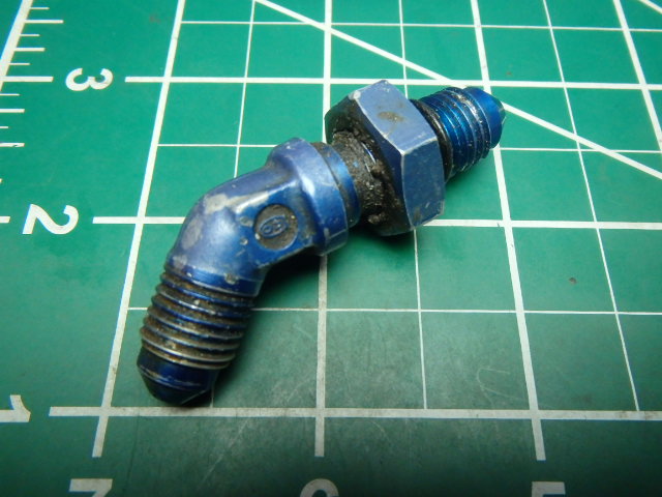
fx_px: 535
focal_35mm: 28
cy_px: 248
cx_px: 331
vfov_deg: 49.7
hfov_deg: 63.4
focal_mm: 5
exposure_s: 1/40
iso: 800
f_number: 3.9
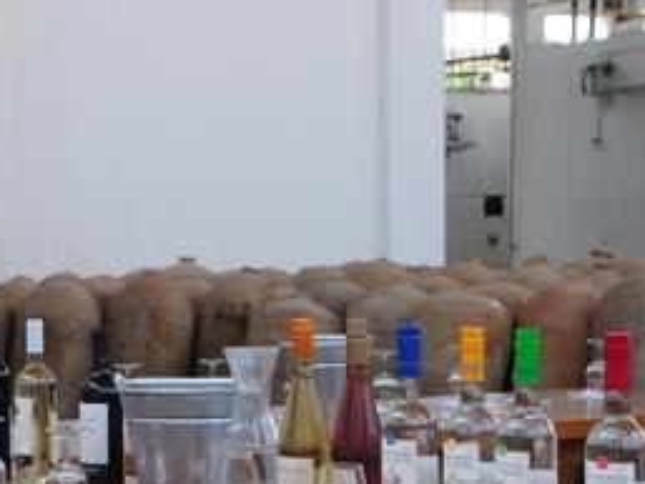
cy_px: 337
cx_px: 146
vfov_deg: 13.1
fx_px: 2107
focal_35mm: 113
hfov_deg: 17.3
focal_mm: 42
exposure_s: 1/80
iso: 360
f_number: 7.1
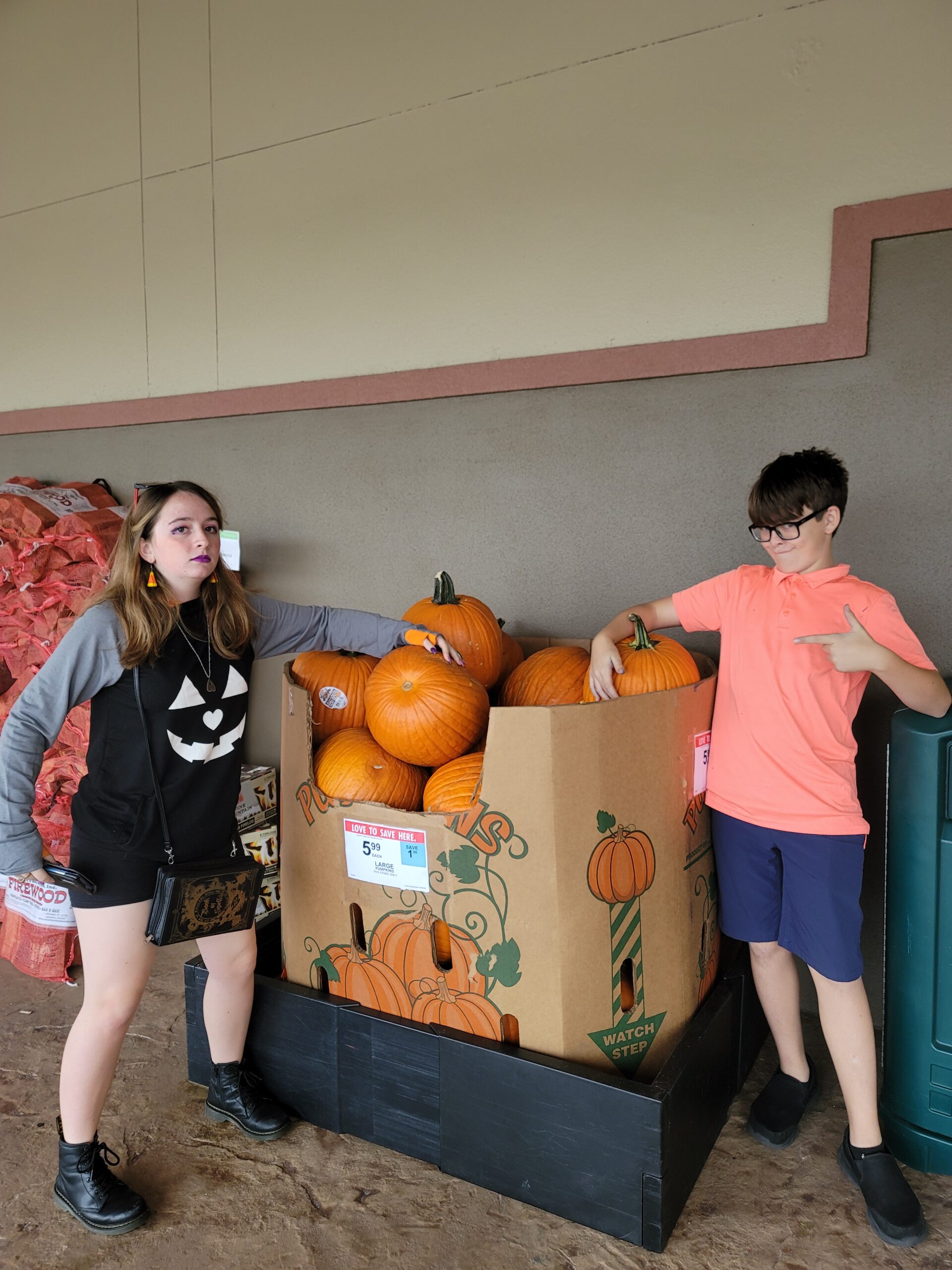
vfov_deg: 69.4
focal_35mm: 25
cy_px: 635
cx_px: 476
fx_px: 917
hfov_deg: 54.9
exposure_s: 1/40
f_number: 1.8
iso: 160
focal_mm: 7
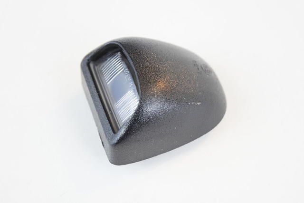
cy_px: 102
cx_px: 152
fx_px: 697
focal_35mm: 82
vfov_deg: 16.6
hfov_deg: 24.6
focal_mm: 55
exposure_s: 1/60
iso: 2800
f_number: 5.6
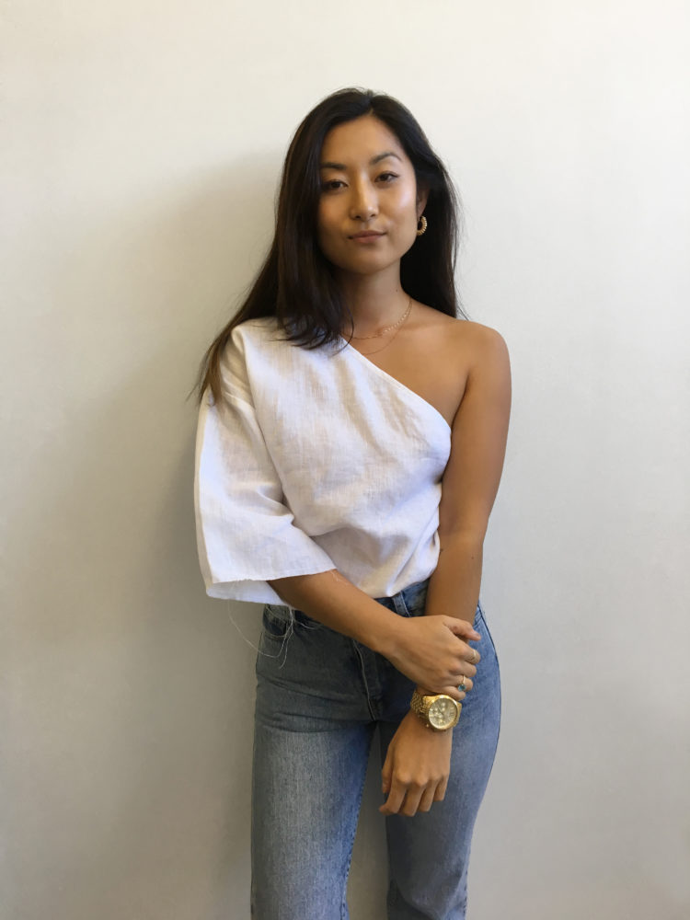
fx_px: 771
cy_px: 460
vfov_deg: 61.7
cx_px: 345
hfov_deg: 48.2
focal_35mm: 29
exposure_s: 1/33
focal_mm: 4.15
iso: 25
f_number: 2.2
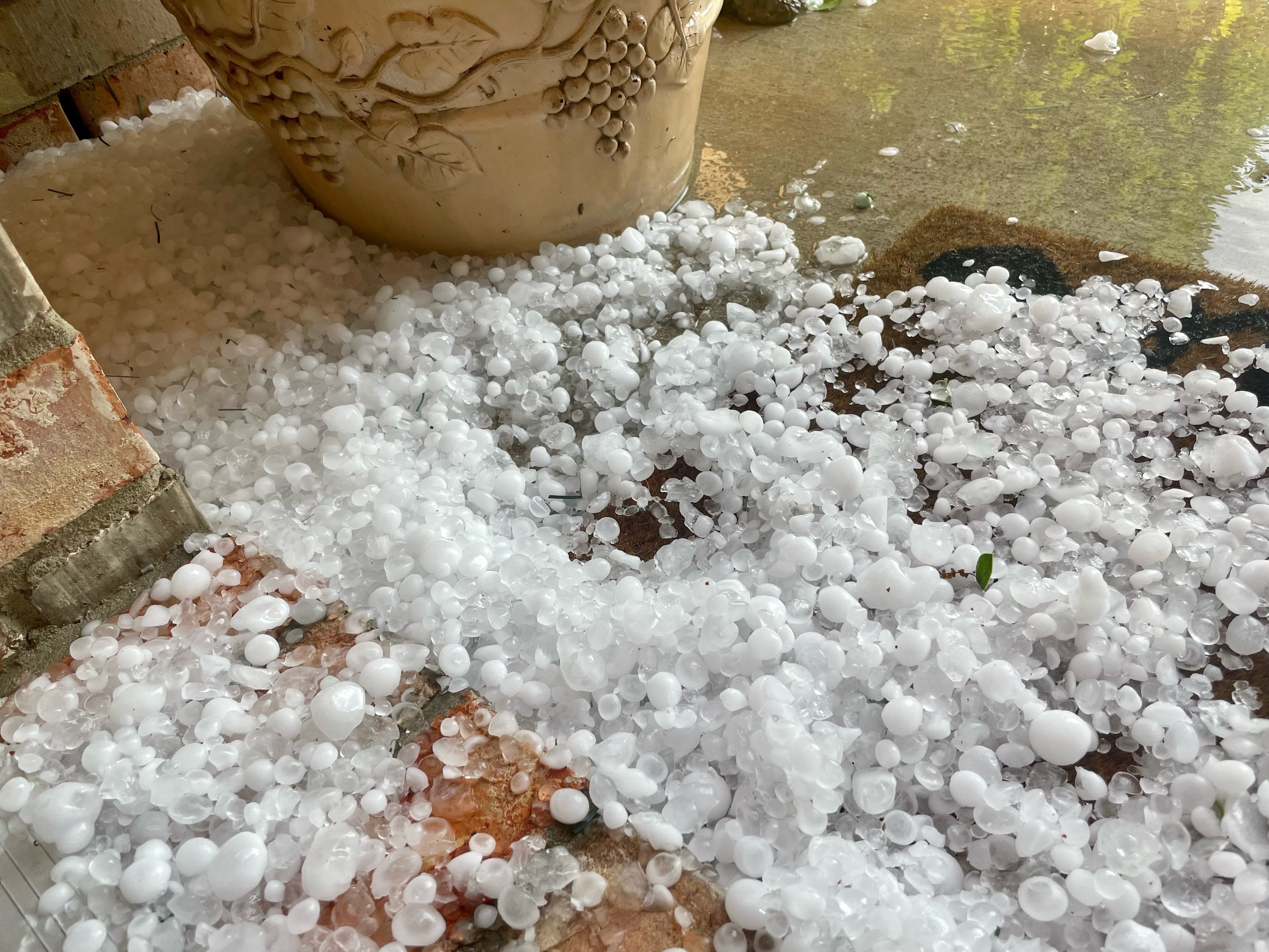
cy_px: 476
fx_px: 953
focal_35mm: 26
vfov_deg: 53.1
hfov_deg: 67.3
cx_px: 634
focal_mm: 4.2
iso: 32
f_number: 1.6
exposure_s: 1/362
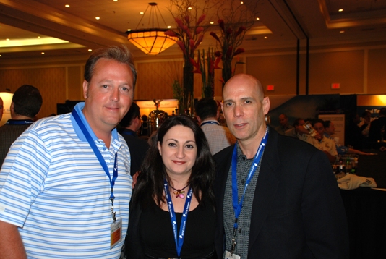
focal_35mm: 42
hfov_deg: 46.3
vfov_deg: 32.0
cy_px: 132
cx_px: 181
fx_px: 451
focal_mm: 26
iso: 200
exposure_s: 1/60
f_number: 4
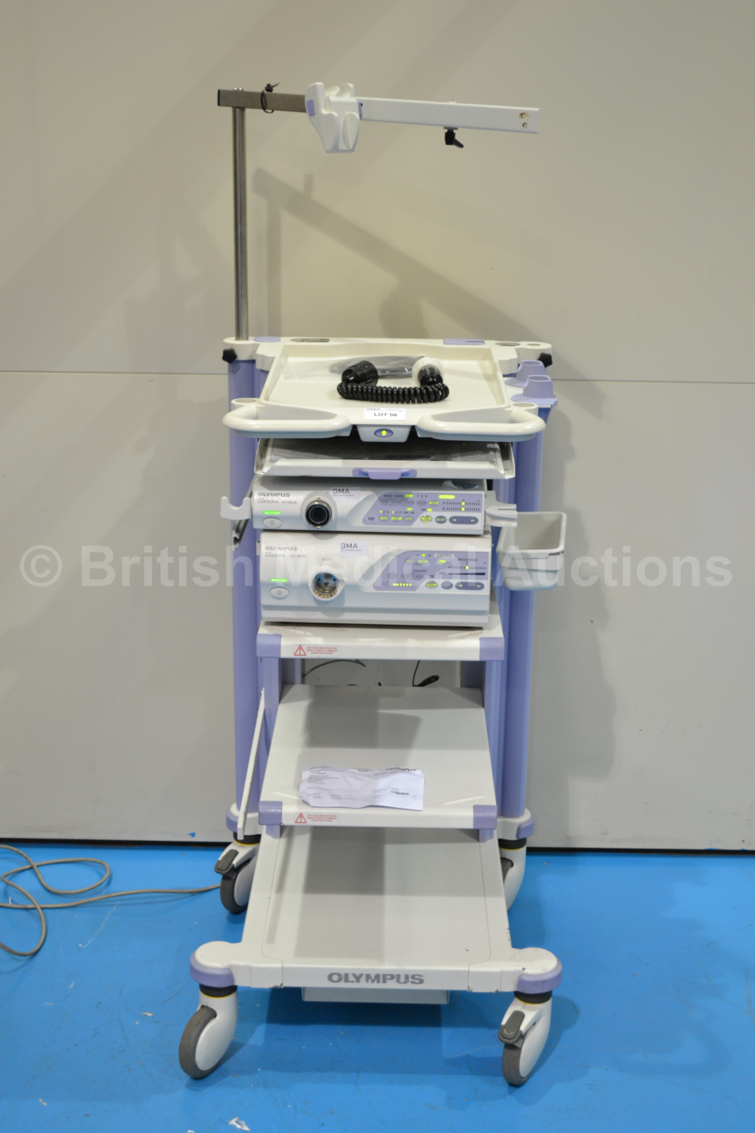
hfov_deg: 29.9
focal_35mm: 45
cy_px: 566
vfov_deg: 43.6
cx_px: 378
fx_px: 1416
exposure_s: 1/15
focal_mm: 30
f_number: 4.5
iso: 400
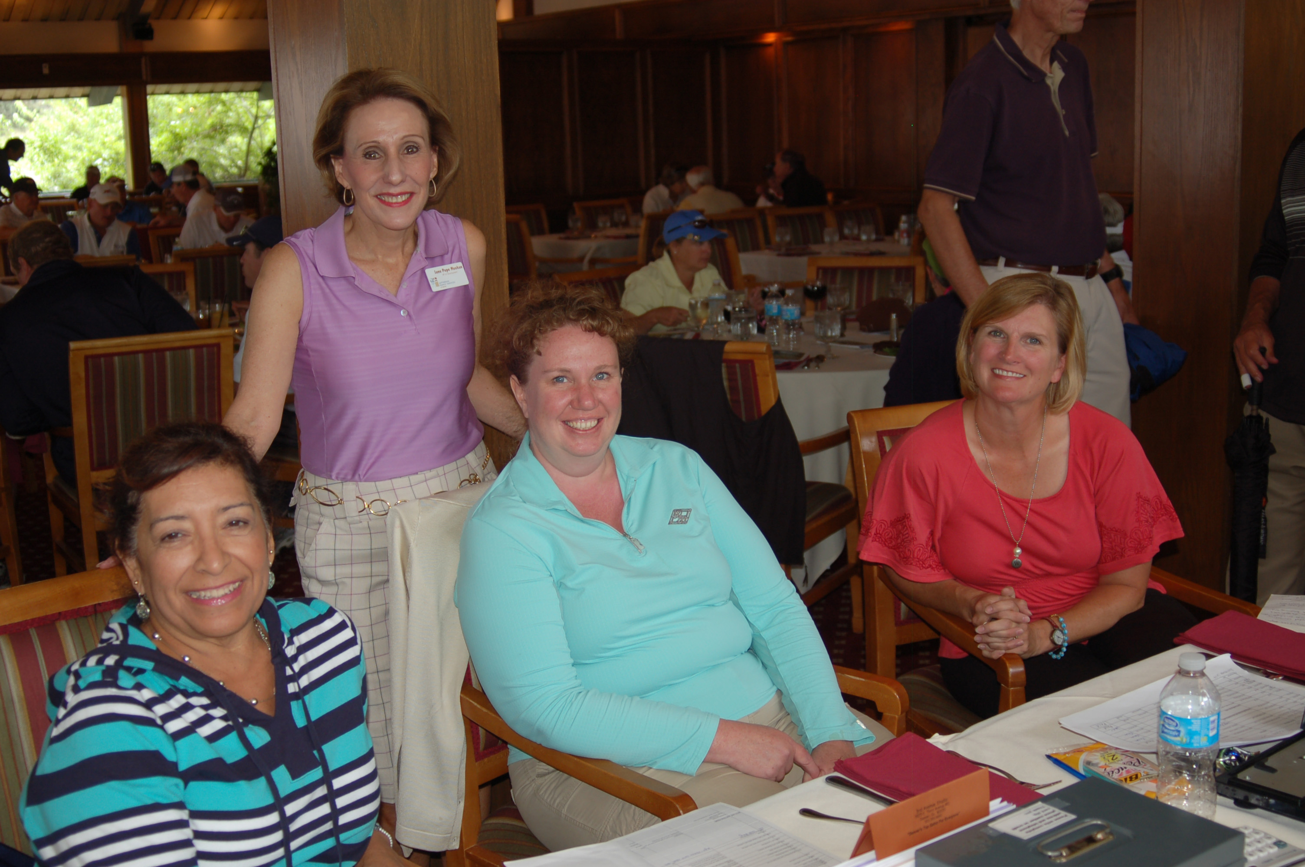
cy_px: 434
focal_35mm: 42
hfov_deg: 46.4
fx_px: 1521
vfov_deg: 31.8
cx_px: 652
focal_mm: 28
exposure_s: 1/60
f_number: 3.3
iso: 200
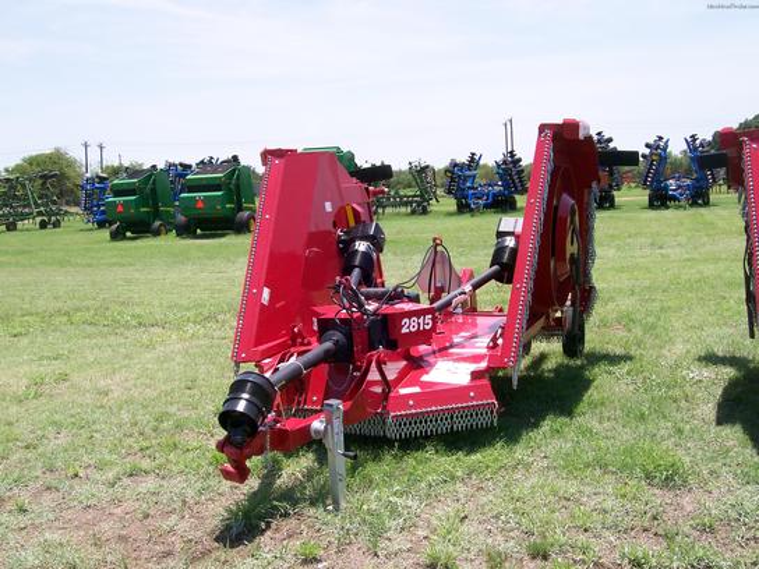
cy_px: 284
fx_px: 789
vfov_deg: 39.7
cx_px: 380
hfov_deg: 51.4
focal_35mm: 36
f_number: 4.8
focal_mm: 6
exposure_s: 1/415
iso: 80
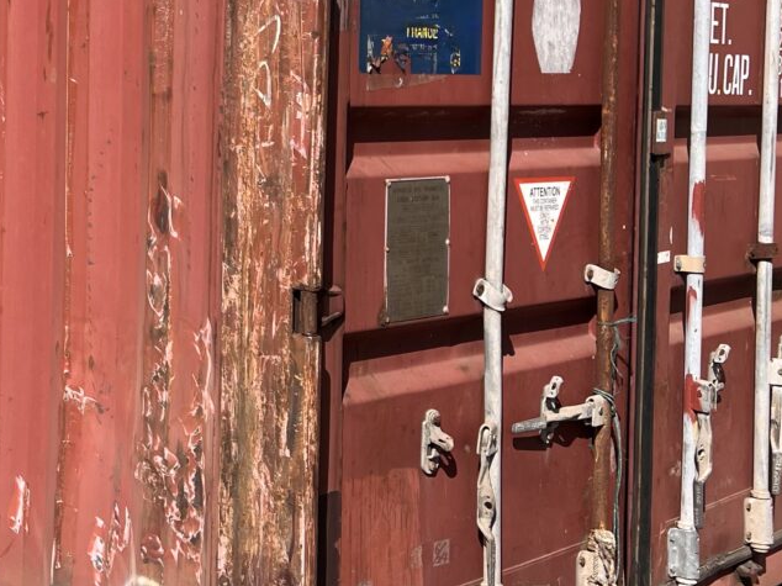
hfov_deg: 29.2
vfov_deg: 22.9
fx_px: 1423
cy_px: 94
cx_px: 46
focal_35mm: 63
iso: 50
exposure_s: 1/4115
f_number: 1.5
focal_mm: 5.7
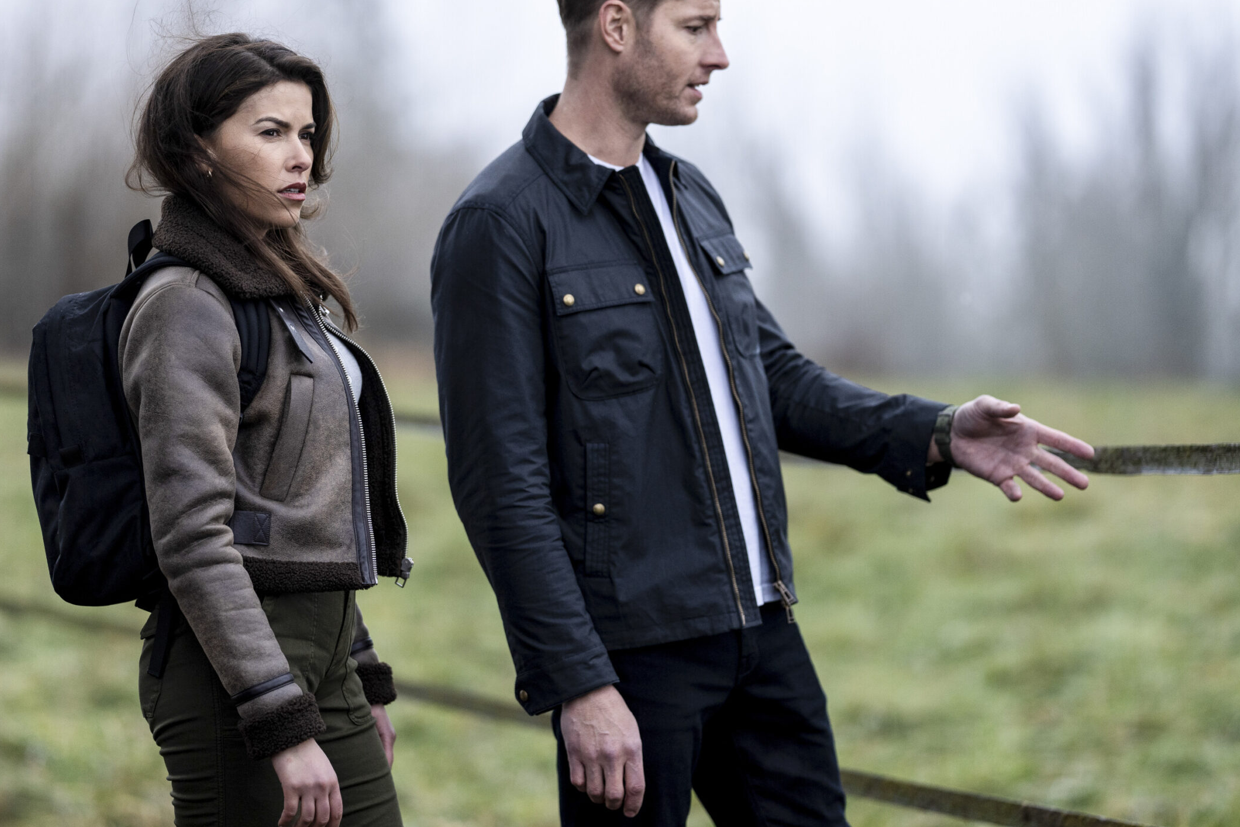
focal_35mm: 165
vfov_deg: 8.3
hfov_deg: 12.5
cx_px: 571
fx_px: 5683
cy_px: 351
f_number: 2
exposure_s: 1/1250
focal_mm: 135
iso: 500
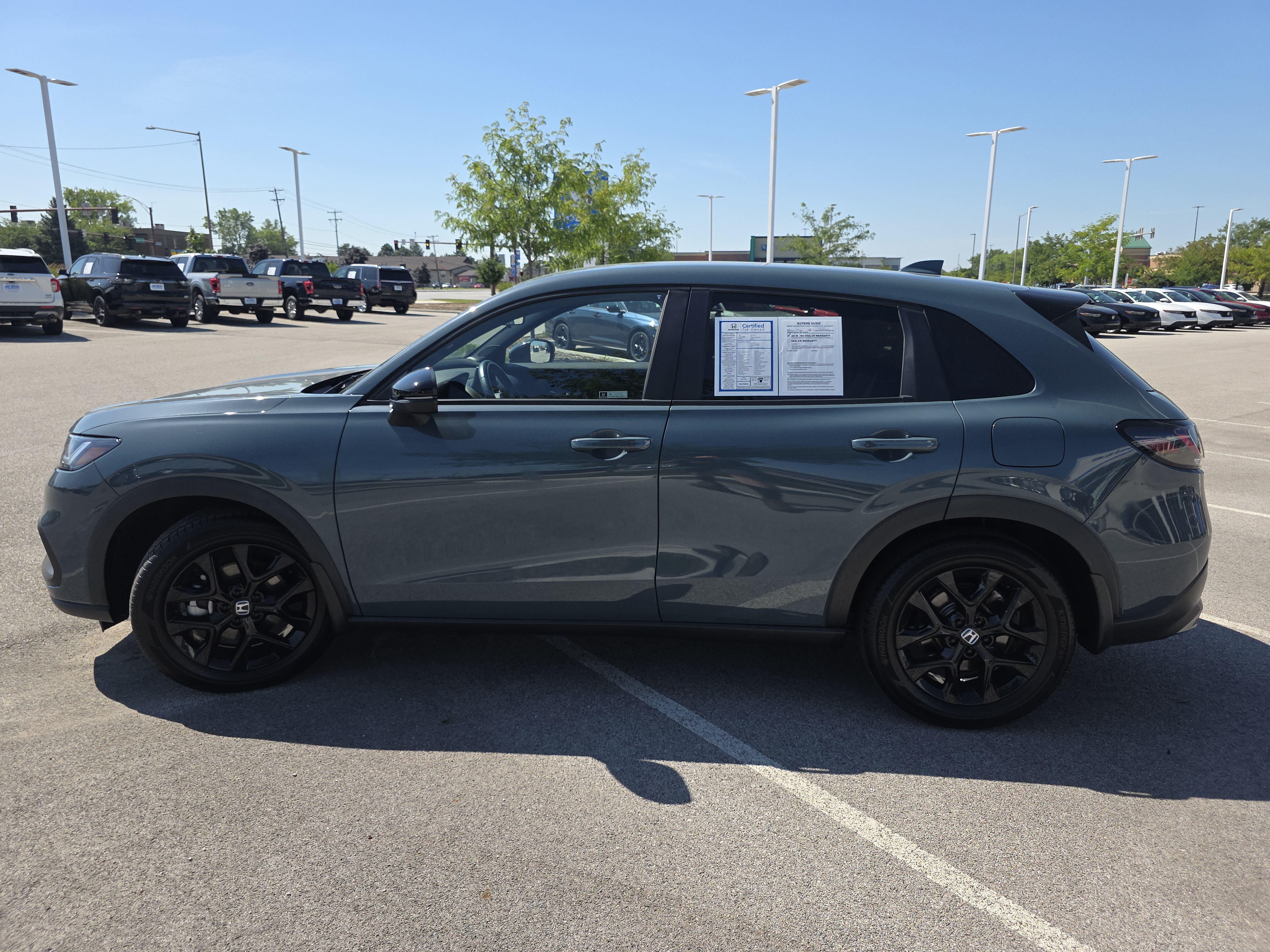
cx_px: 635
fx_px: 844
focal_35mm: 23
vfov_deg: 58.9
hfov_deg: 73.9
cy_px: 476
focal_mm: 6.3
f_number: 1.7
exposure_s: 1/4237
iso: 80
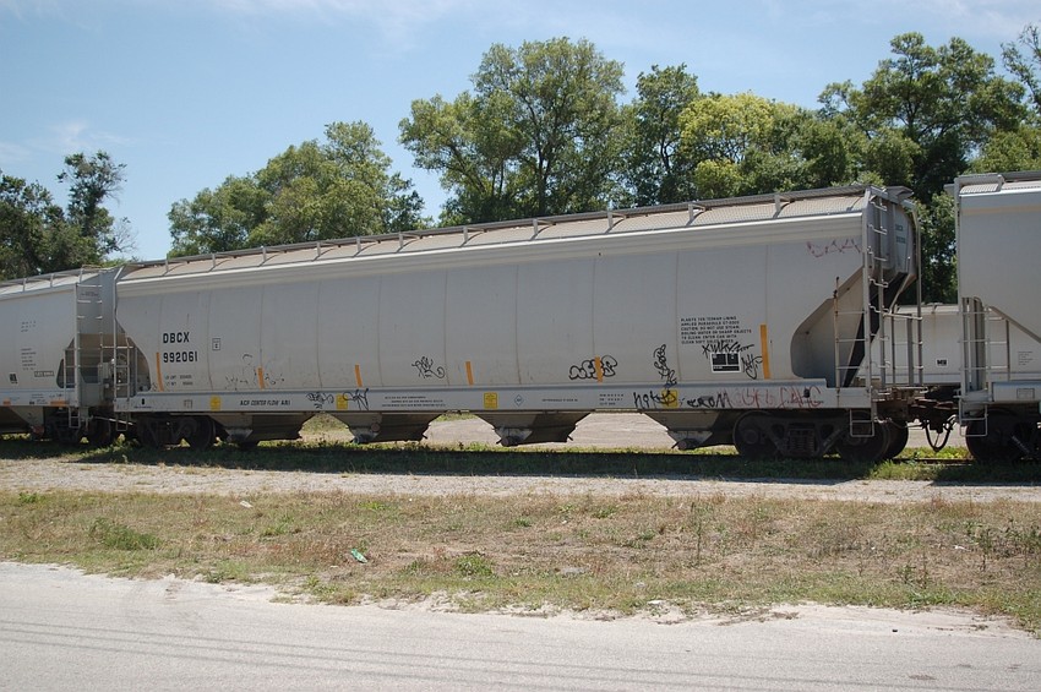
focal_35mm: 42
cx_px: 520
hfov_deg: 46.4
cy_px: 346
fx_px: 1213
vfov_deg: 31.8
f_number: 3.5
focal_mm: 28
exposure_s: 1/1600
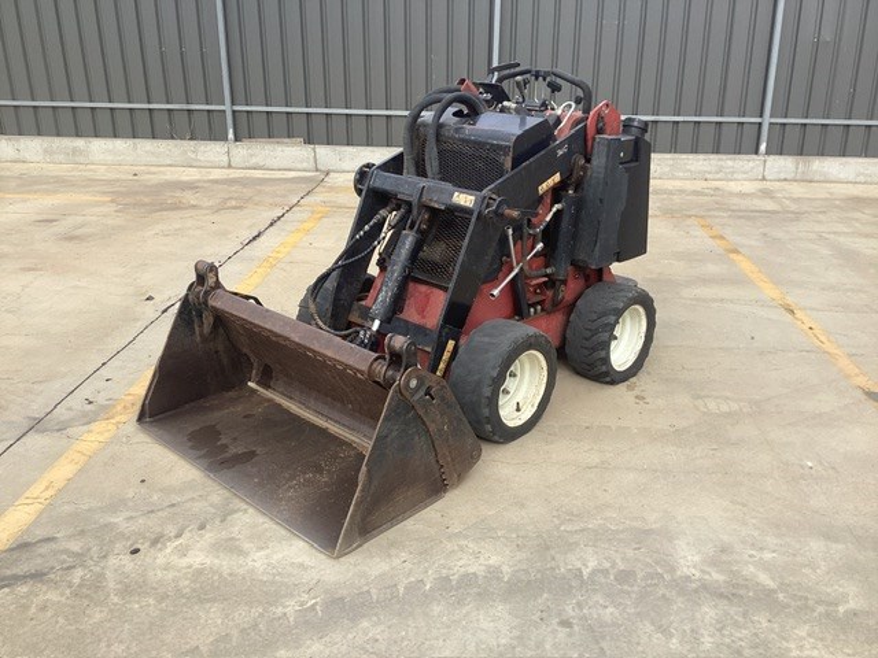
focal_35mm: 31
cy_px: 329
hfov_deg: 58.4
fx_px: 786
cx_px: 439
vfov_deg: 45.4
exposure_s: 1/679
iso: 25
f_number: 2.4
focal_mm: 3.3
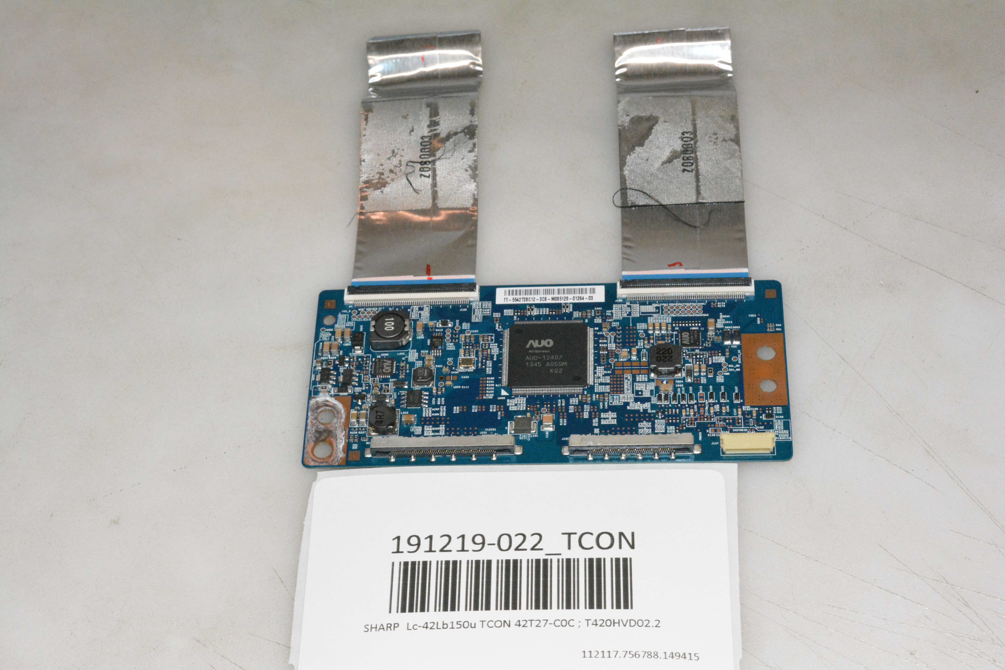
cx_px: 502
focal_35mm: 72
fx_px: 2010
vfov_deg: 18.9
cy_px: 335
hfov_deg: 28.1
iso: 6400
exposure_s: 1/200
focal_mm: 48
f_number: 18
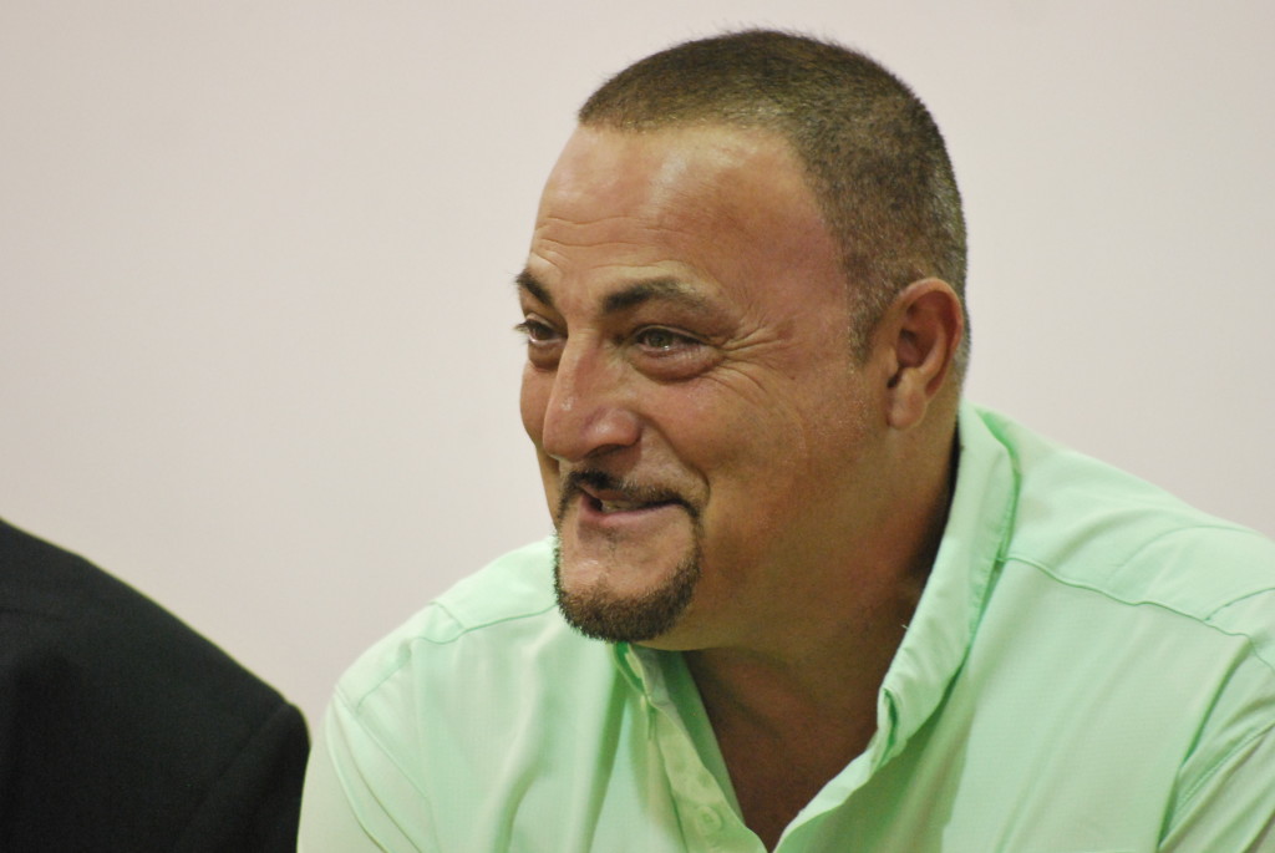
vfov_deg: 3.1
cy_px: 426
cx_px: 638
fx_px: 15953
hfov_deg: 4.6
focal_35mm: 450
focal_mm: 300
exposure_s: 1/50
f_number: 5.6
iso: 1600
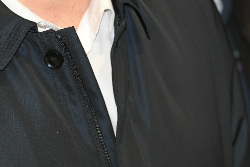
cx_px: 21
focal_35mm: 407
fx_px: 2826
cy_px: -81
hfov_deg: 5.1
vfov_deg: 3.4
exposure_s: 1/250
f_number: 4
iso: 2000
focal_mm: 125
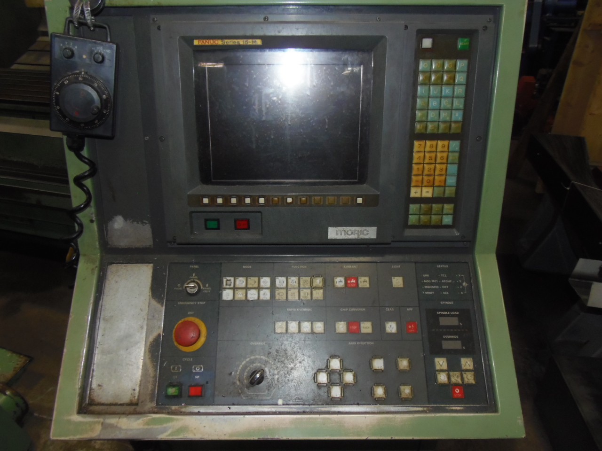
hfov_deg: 71.6
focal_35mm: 24
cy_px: 226
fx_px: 417
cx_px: 301
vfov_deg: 56.8
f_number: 2.9
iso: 200
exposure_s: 1/30
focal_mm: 4.3
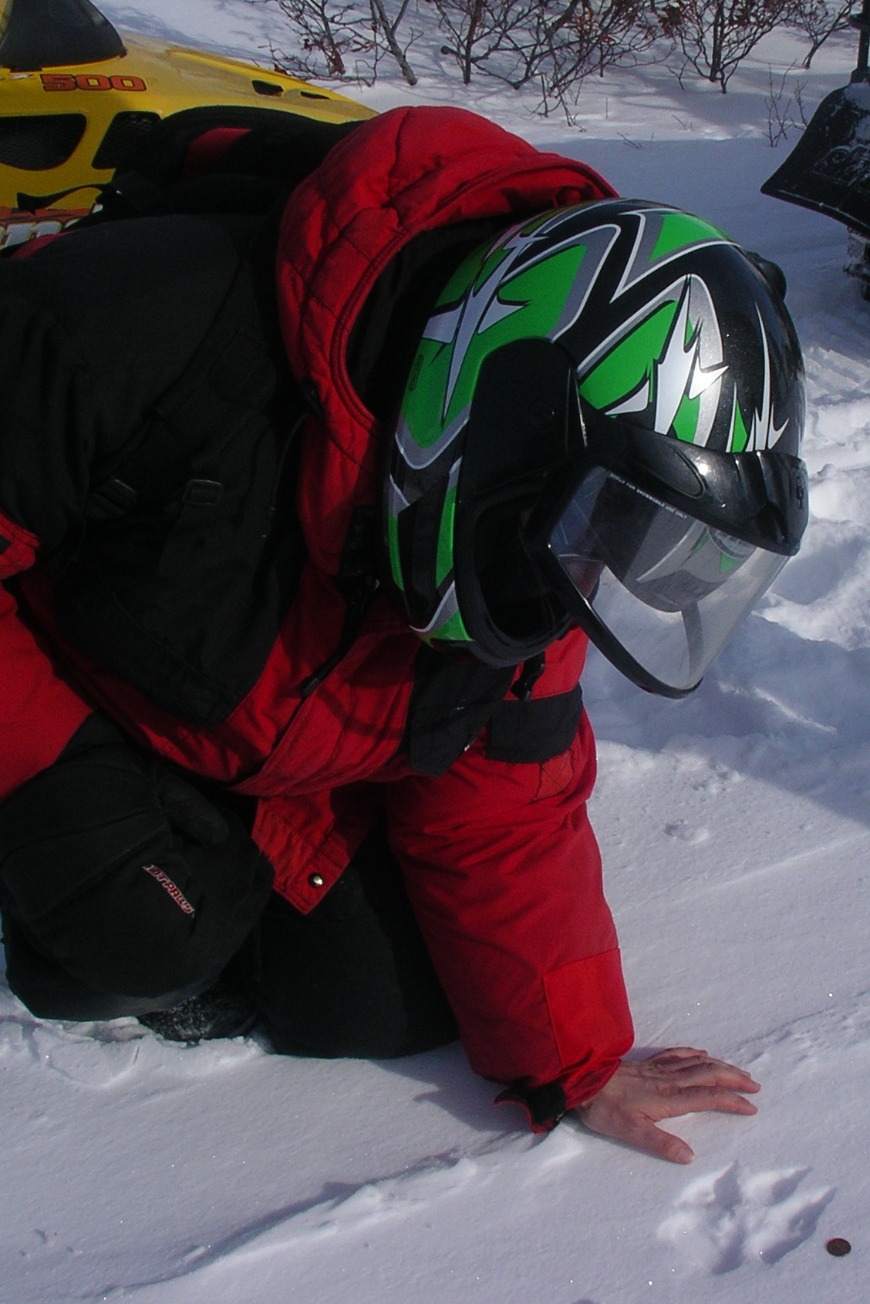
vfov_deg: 38.2
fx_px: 1885
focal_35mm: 52
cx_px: 575
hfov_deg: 25.9
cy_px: 652
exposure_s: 1/500
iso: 50
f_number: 6.9
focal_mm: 5.7
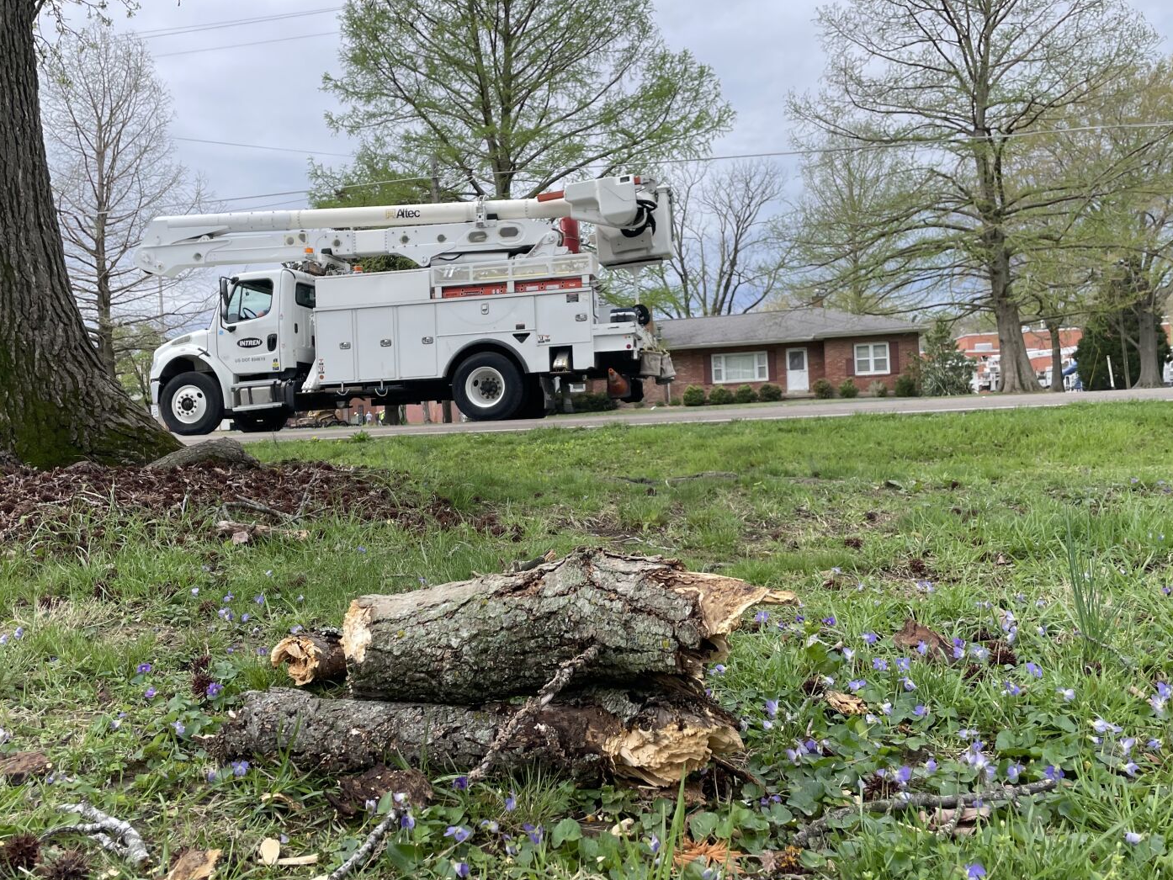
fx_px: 1051
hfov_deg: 58.2
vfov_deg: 45.5
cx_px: 521
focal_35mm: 31
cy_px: 442
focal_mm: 4.2
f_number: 1.6
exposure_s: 1/1667
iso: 32
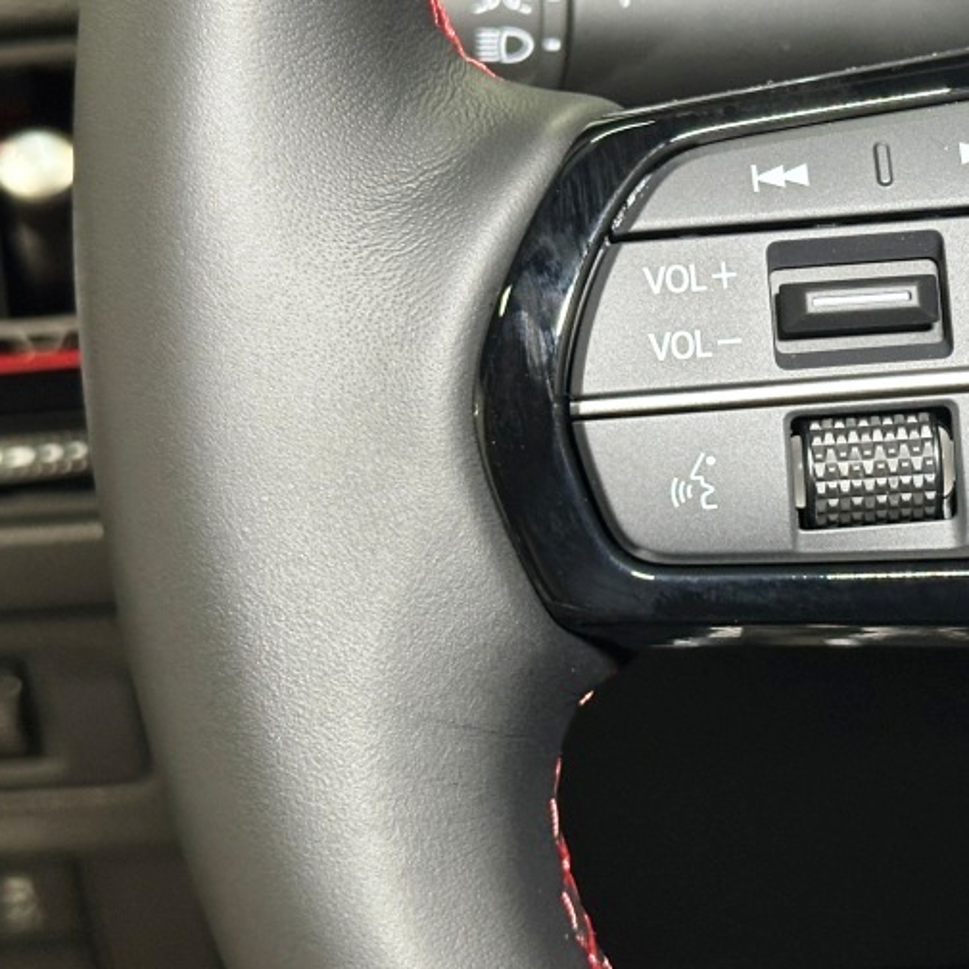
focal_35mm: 86
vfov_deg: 20.1
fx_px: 2724
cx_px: 833
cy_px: 307
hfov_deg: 19.9
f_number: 1.78
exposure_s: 1/40
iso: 400
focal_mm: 6.86
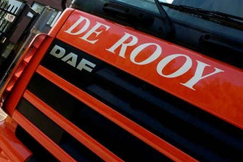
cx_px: 59
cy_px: 26
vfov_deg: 24.6
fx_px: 365
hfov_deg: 36.0
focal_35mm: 54
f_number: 11
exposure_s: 1/250
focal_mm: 24
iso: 200
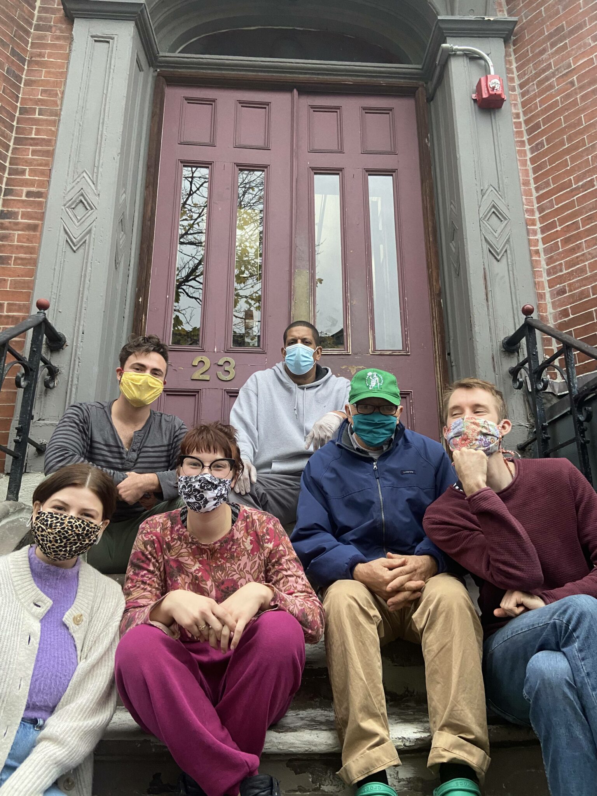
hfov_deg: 53.1
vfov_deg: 67.3
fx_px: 598
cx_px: 298
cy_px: 398
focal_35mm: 26
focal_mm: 4.25
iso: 320
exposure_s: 1/60
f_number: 1.8
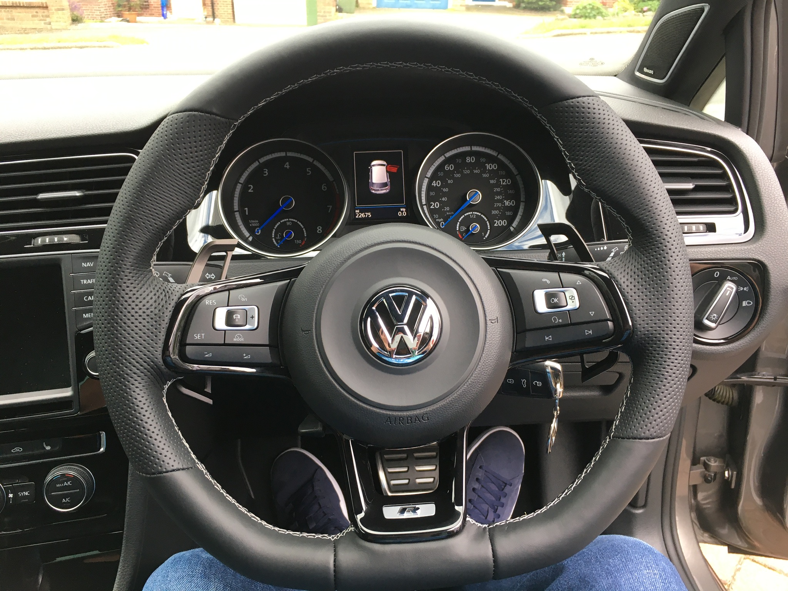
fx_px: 660
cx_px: 394
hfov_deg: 61.7
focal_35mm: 29
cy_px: 296
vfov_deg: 48.2
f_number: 2.2
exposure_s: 1/33
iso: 25
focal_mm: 4.15
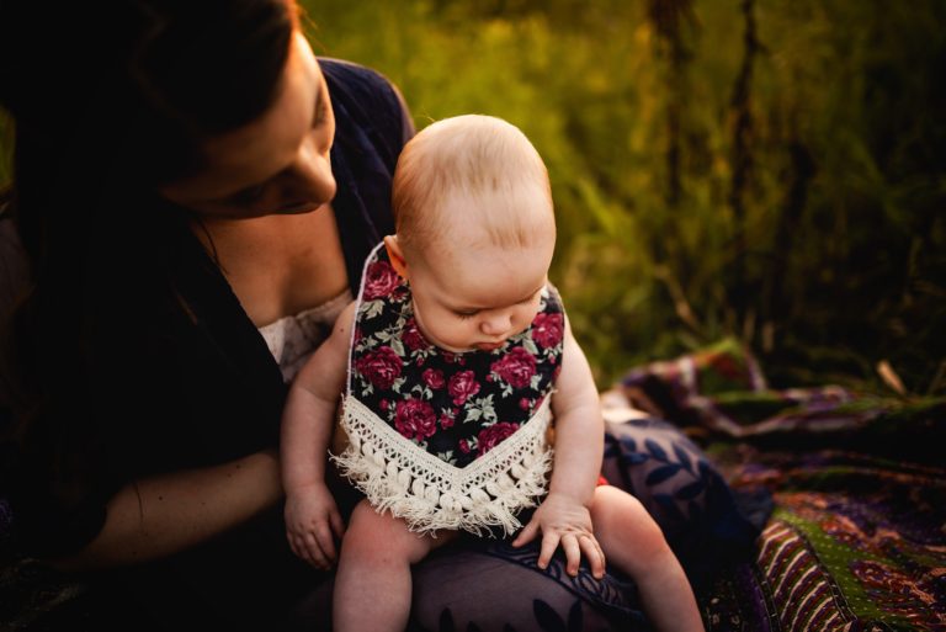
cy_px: 316
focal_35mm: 35
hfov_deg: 54.4
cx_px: 473
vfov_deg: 37.9
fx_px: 920
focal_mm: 35
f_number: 1.4
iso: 125
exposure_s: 1/1250
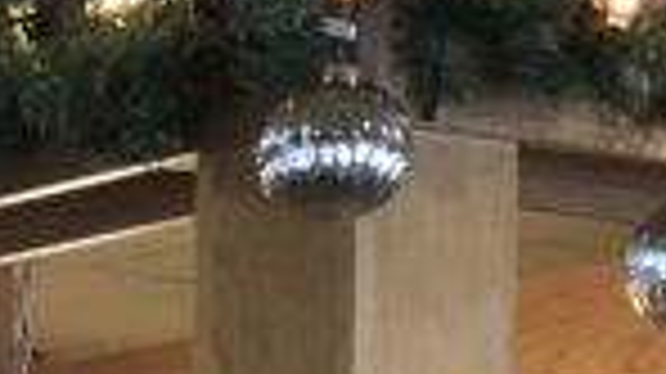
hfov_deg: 9.0
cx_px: -1062
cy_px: 798
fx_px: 3724
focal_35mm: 211
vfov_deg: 5.6
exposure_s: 1/12
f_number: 1.8
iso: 100
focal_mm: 3.99
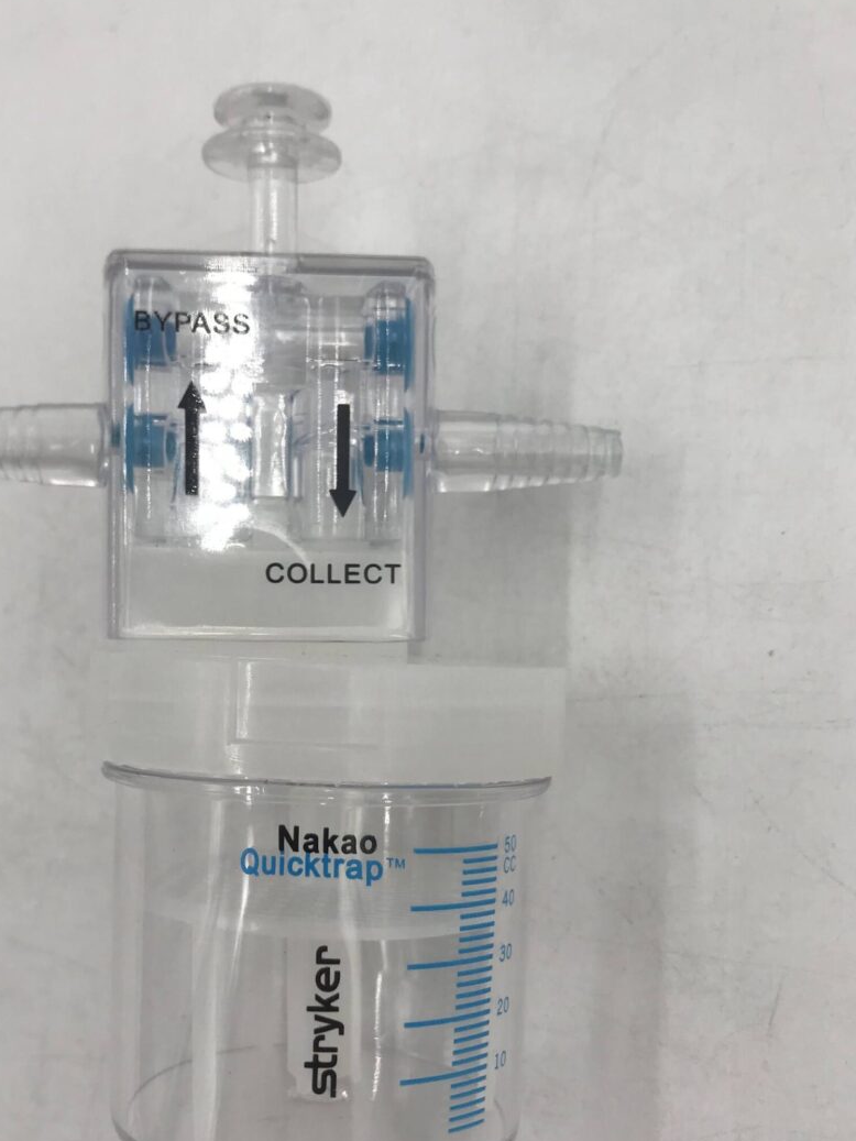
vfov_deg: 51.3
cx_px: 350
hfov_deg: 39.5
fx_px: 1187
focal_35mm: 36
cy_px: 630
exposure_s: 1/289
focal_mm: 3.99
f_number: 1.8
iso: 20
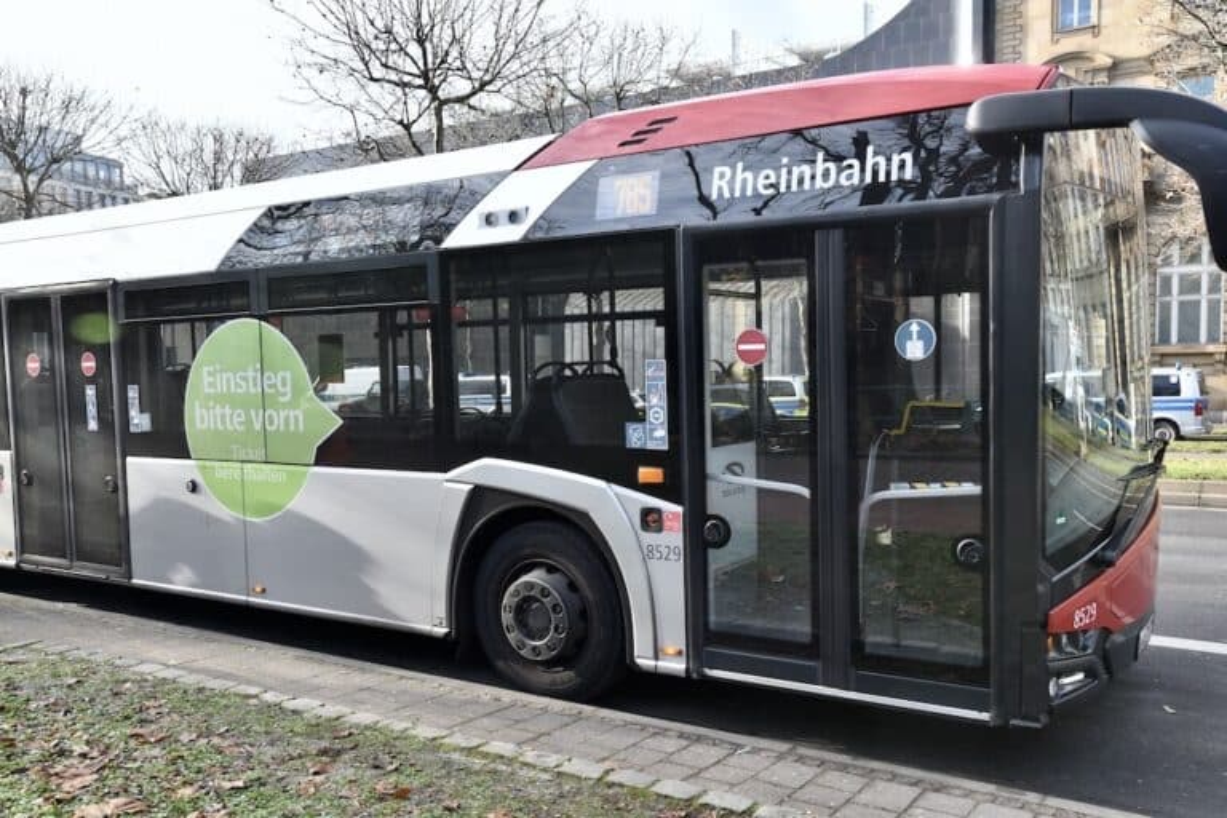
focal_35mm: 32
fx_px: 1091
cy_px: 409
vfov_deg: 41.1
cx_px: 614
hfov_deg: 58.7
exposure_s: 1/160
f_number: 6.3
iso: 400
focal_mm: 32
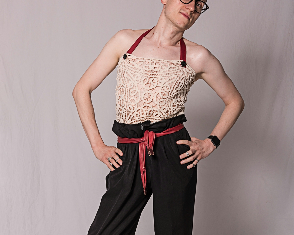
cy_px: 180
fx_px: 688
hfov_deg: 24.1
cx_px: 147
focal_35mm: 79
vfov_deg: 19.3
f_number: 13
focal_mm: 56
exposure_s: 1/160
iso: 125
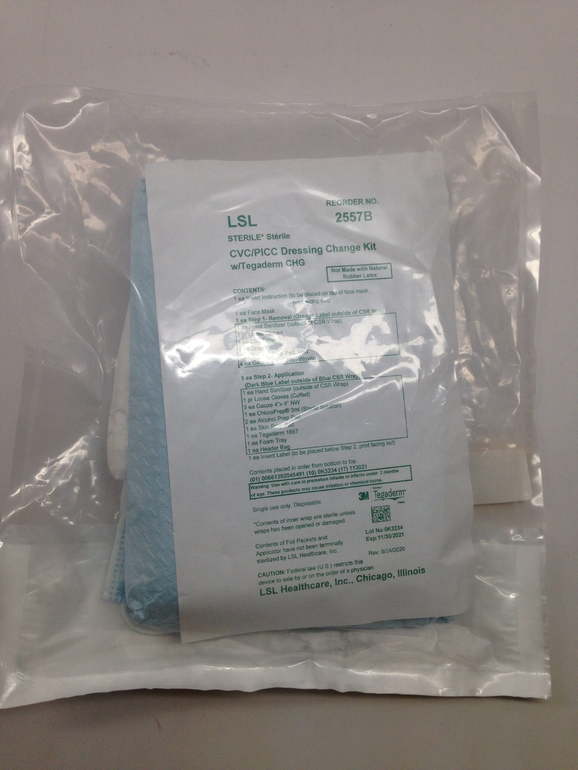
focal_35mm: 33
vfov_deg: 55.4
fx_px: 735
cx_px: 289
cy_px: 385
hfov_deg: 42.9
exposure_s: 1/120
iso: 64
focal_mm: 4.12
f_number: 2.4
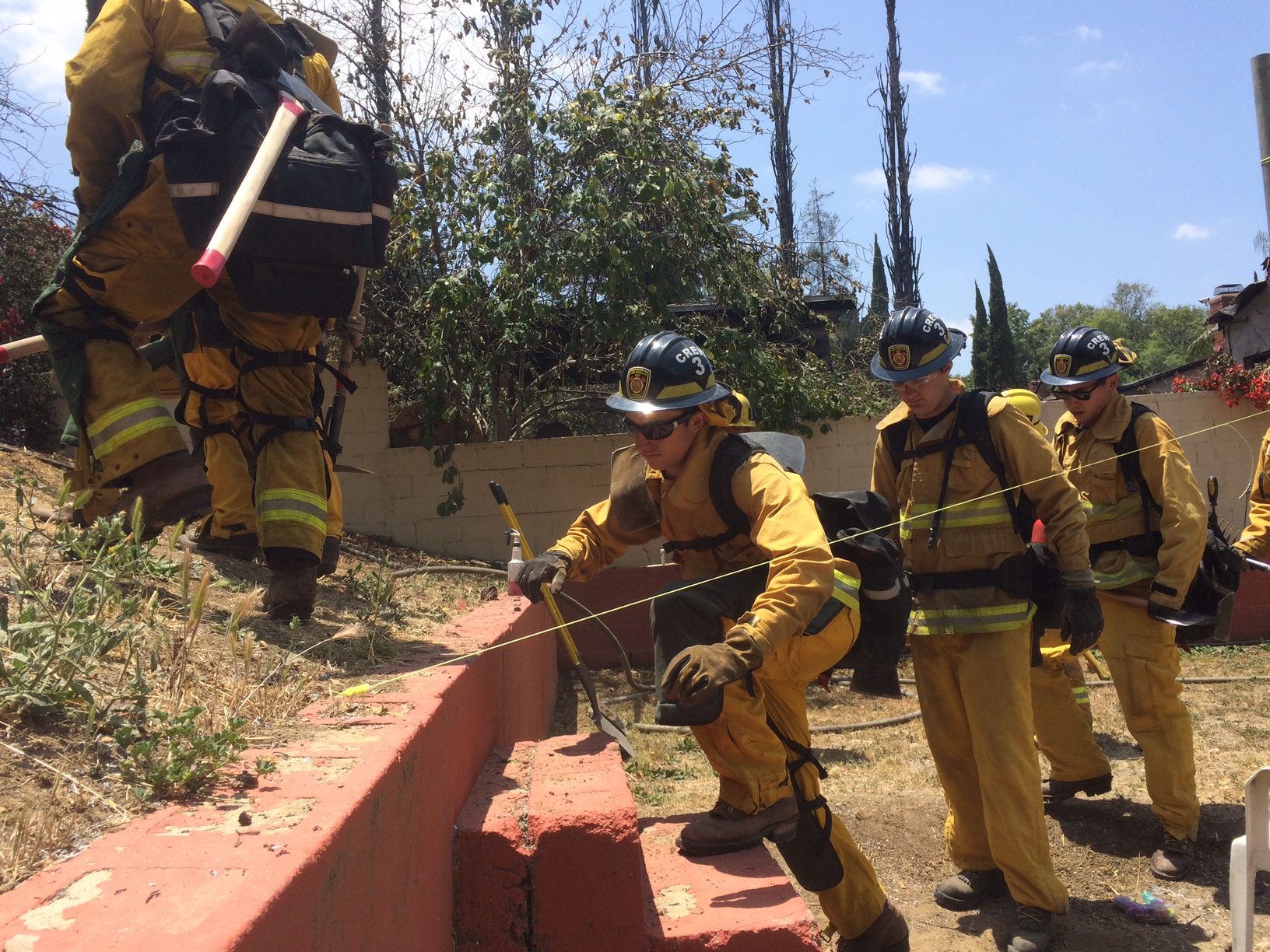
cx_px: 635
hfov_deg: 61.7
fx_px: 1064
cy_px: 476
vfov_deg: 48.2
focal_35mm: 29
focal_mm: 4.15
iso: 32
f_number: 2.2
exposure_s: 1/1786
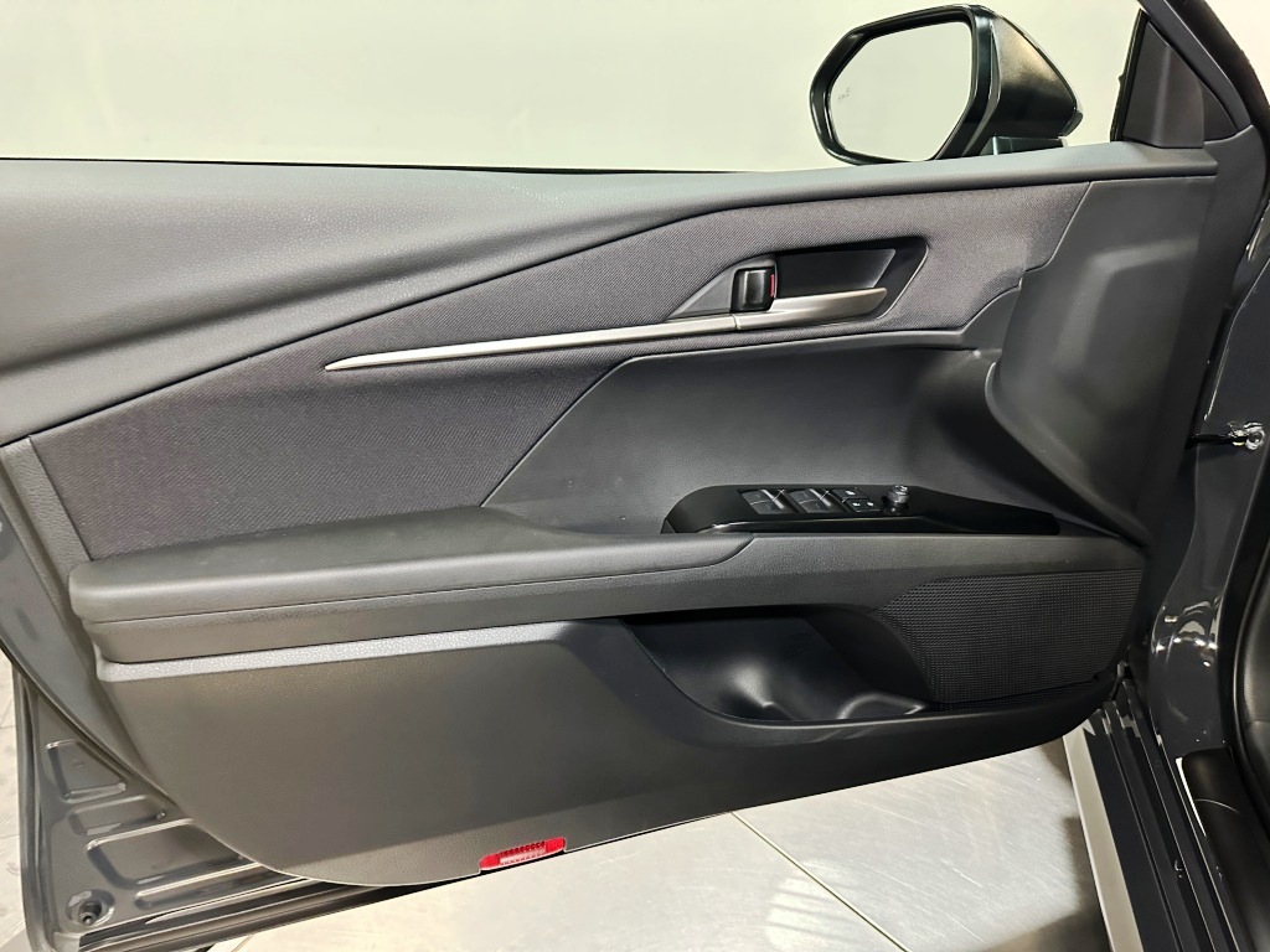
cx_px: 635
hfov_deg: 71.6
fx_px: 881
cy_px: 476
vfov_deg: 56.8
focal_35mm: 24
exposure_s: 1/40
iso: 640
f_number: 1.78
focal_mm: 6.86
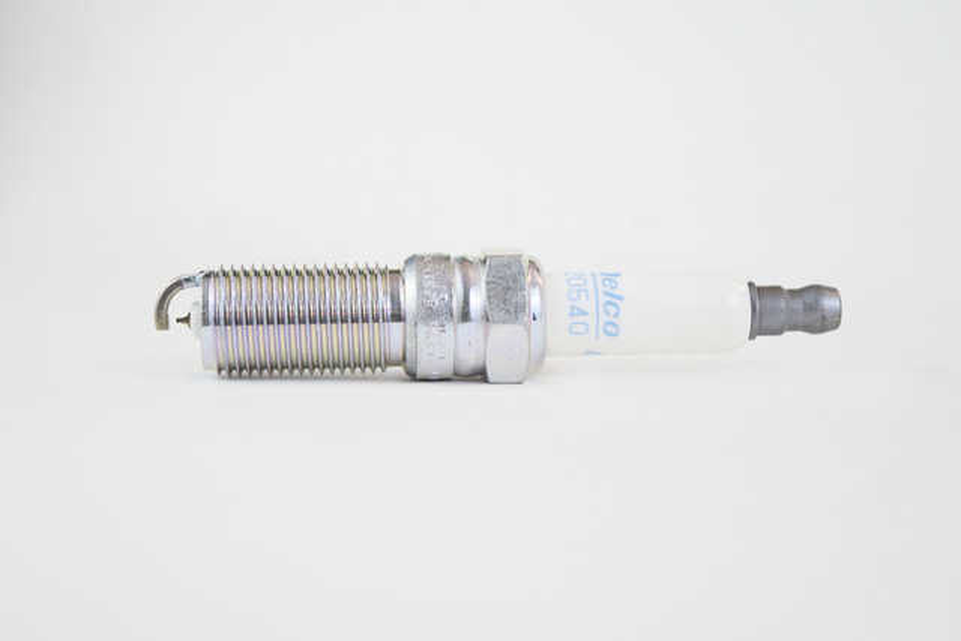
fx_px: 2203
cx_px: 480
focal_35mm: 82
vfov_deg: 16.6
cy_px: 320
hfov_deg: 24.6
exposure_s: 1/60
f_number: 5.6
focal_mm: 55
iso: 900
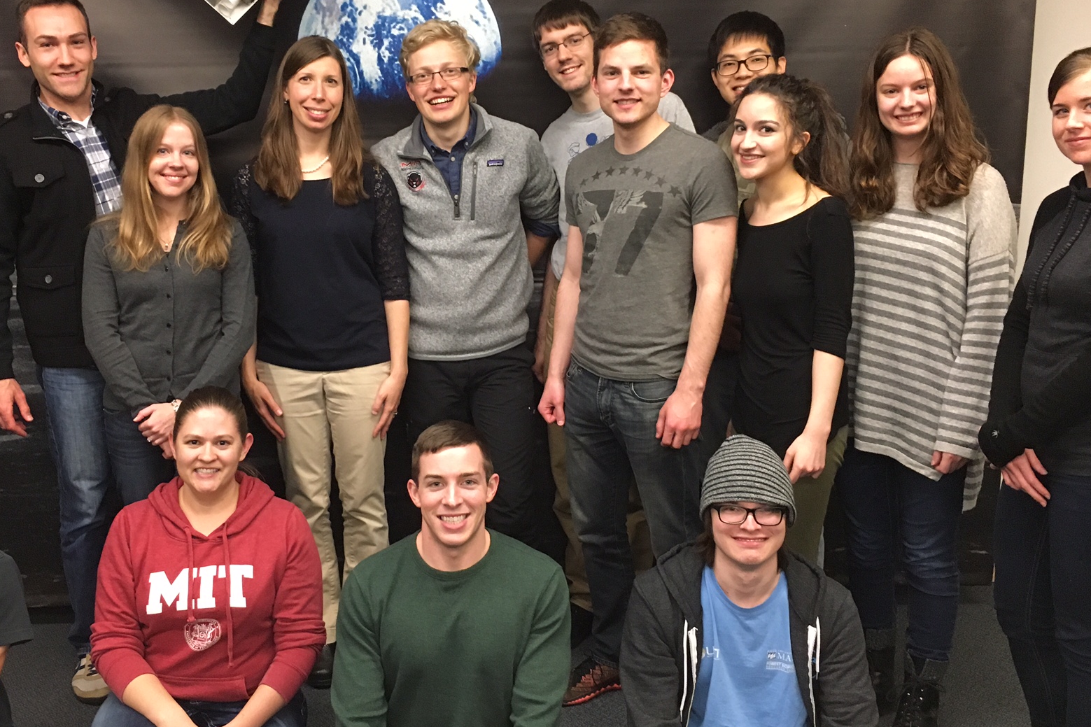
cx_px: 465
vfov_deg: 34.2
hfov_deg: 49.4
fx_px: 1182
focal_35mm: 39
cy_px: 322
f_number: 2.2
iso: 200
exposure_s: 1/24
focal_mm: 4.15
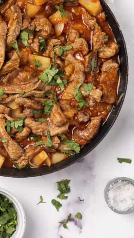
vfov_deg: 13.7
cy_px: 77
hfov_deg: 7.7
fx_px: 991
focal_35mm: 157
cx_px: 25
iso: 100
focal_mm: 105
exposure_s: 1/200
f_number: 8
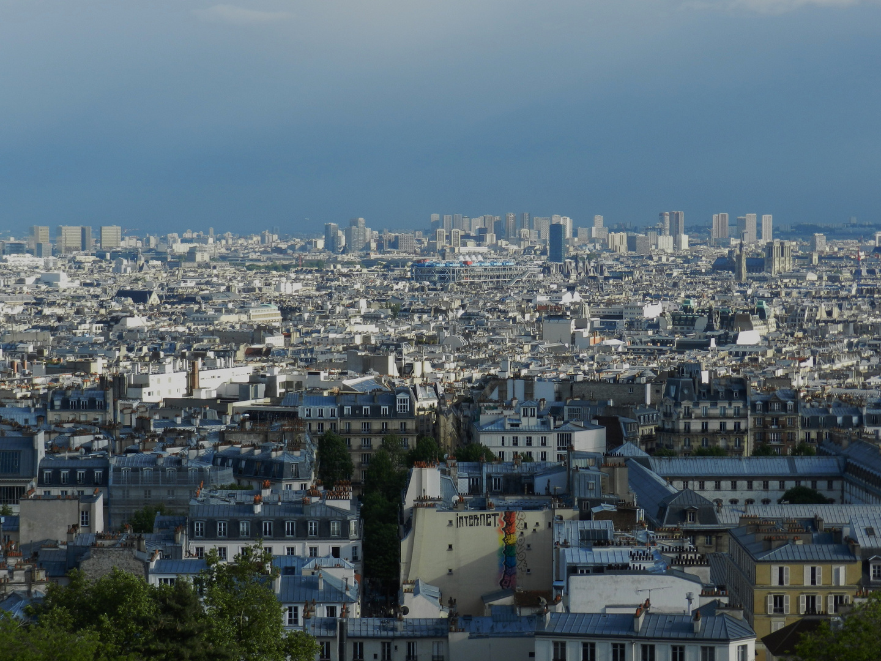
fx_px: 2545
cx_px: 440
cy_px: 330
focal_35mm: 100
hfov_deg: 19.6
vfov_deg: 14.8
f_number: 4.6
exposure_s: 1/640
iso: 160
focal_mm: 17.7
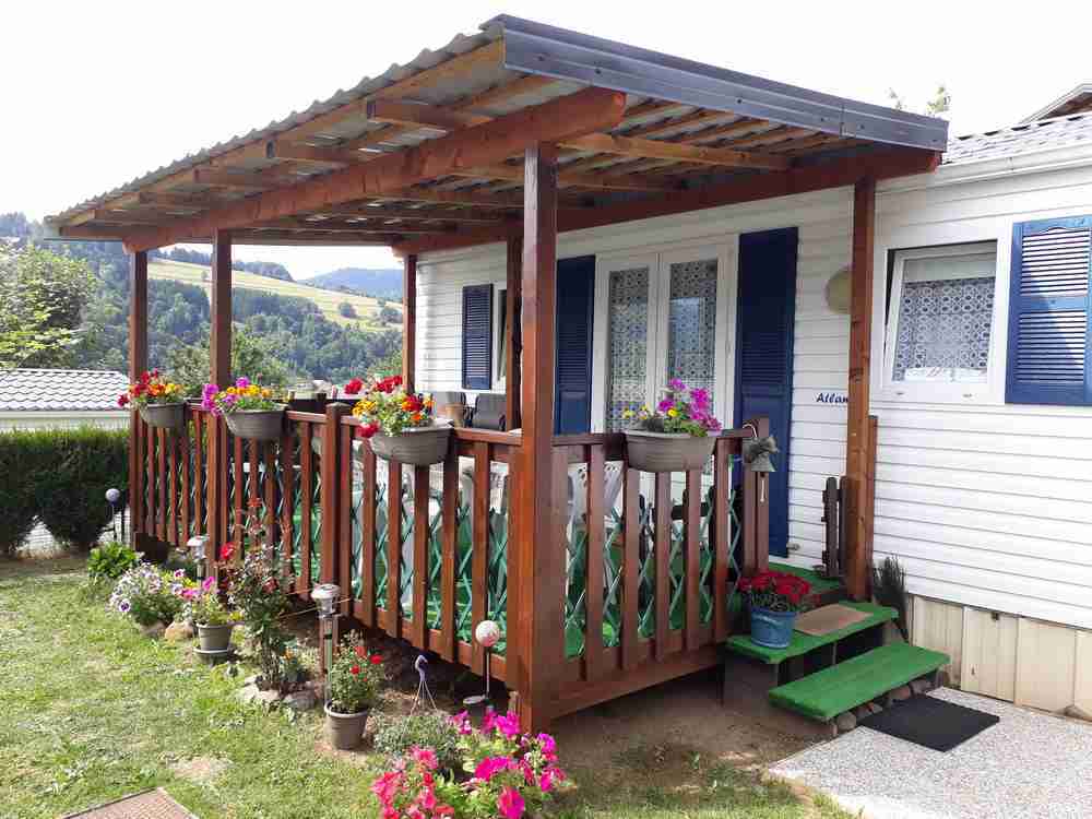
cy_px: 410
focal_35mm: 27
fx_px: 852
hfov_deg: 65.3
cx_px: 546
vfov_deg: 51.4
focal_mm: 3.6
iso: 40
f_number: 1.9
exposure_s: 1/375
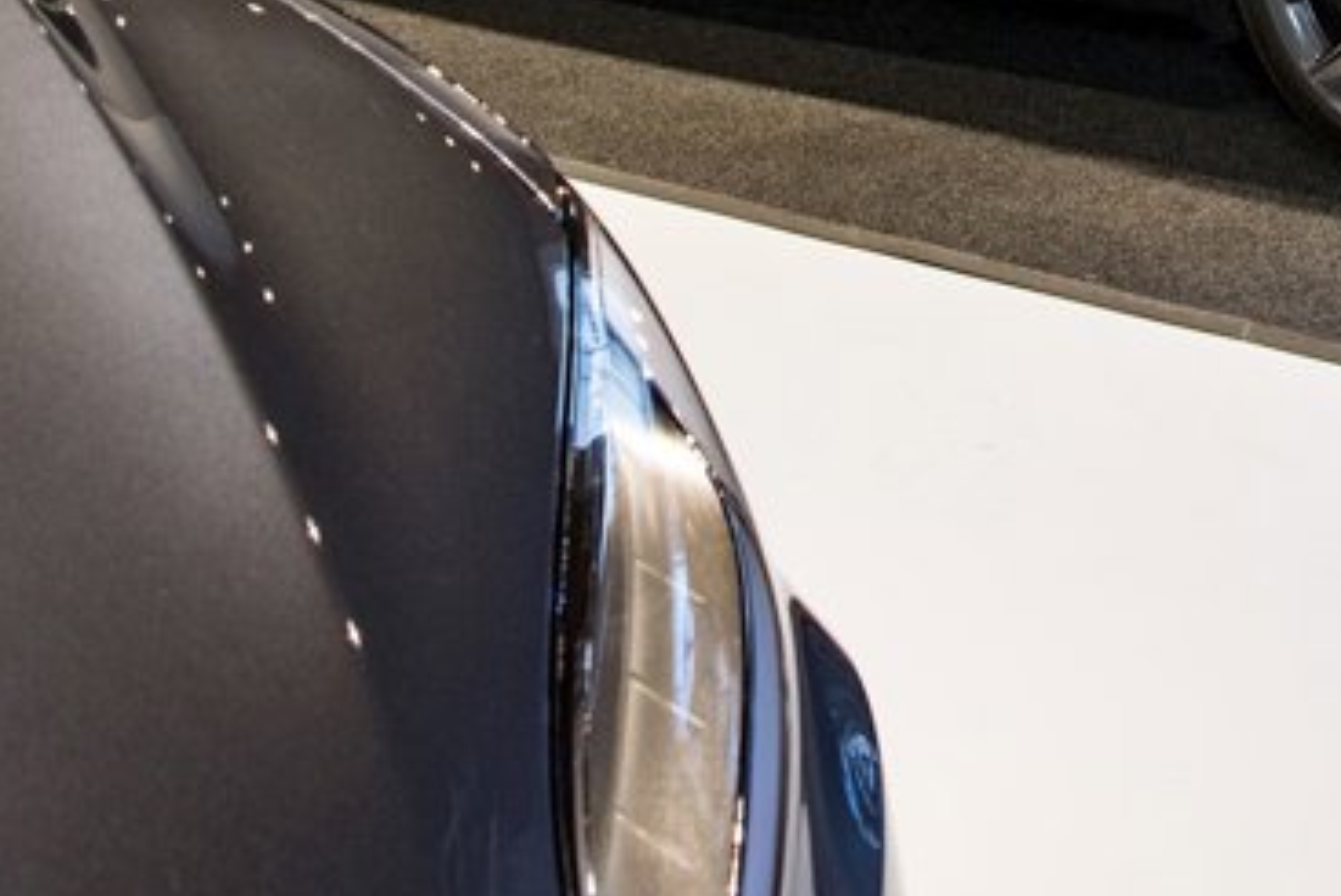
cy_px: -327
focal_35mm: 71
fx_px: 2661
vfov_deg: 17.7
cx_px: 789
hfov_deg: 28.2
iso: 400
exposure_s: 1/60
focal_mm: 17
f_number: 5.6
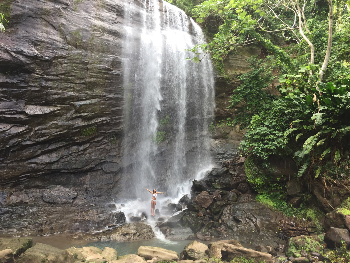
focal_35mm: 30
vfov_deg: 46.8
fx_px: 303
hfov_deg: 59.9
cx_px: 170
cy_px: 135
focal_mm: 4.15
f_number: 2.2
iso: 32
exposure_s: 1/105
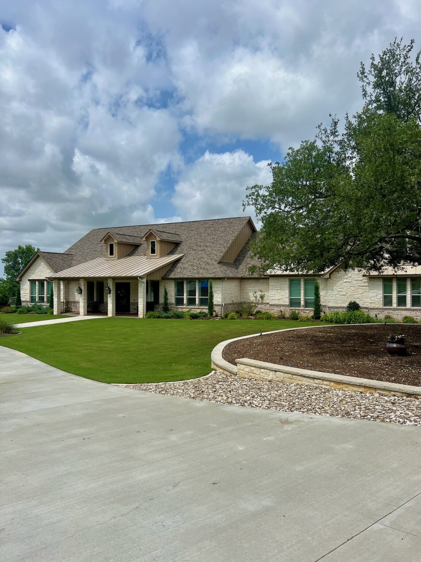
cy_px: 281
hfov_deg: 53.1
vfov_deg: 67.3
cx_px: 210
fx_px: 422
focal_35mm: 26
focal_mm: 5.7
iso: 50
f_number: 1.5
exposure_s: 1/7463
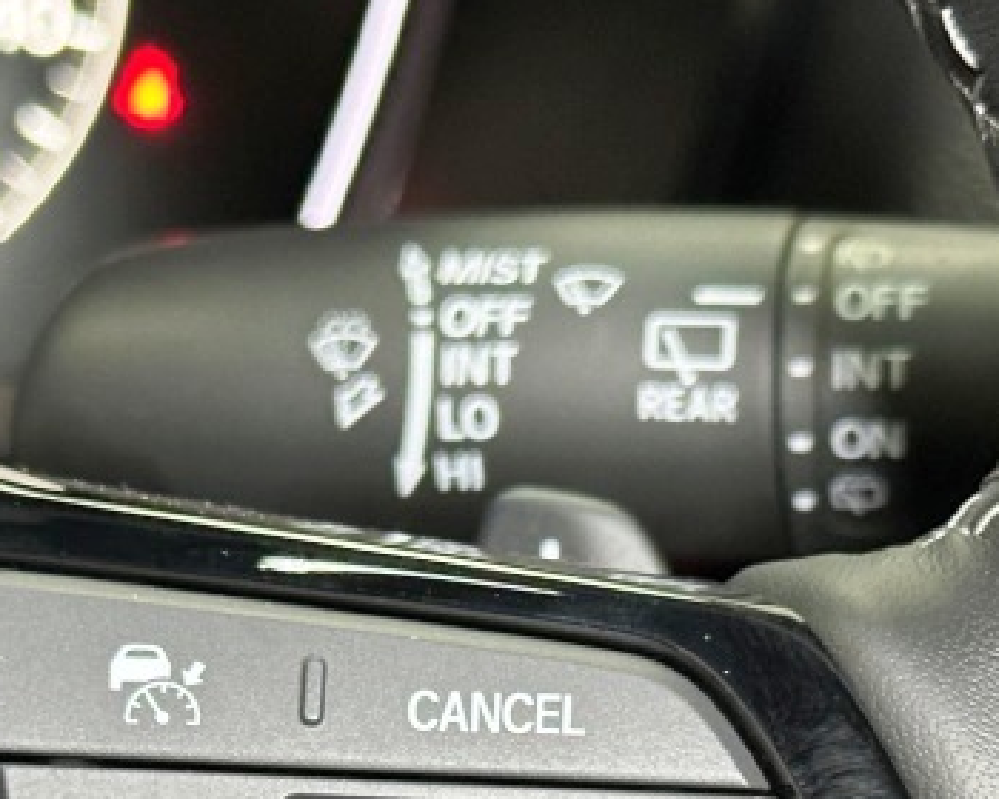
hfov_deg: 14.1
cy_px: 925
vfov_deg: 11.1
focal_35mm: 137
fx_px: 4051
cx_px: 425
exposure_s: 1/40
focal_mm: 6.86
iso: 400
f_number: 1.78
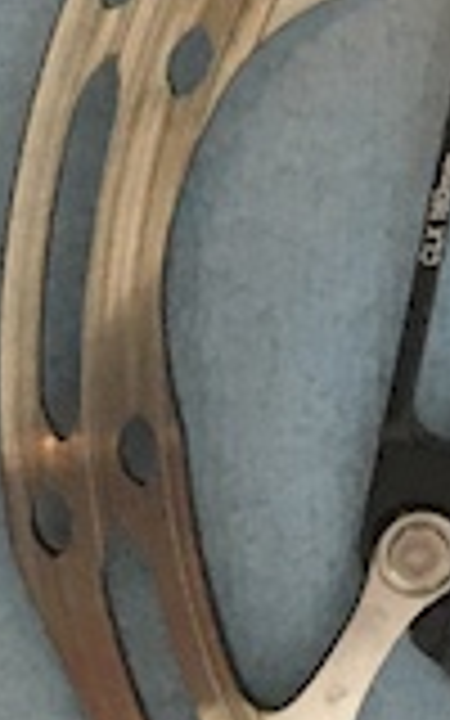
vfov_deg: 13.1
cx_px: 1170
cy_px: -225
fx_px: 3022
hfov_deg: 7.8
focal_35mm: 154
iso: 200
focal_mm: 4.15
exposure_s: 1/30
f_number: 2.2
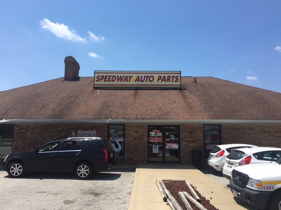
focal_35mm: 29
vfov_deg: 48.2
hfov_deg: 61.7
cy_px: 105
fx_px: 235
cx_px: 140
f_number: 2.2
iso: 25
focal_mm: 4.15
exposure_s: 1/1399
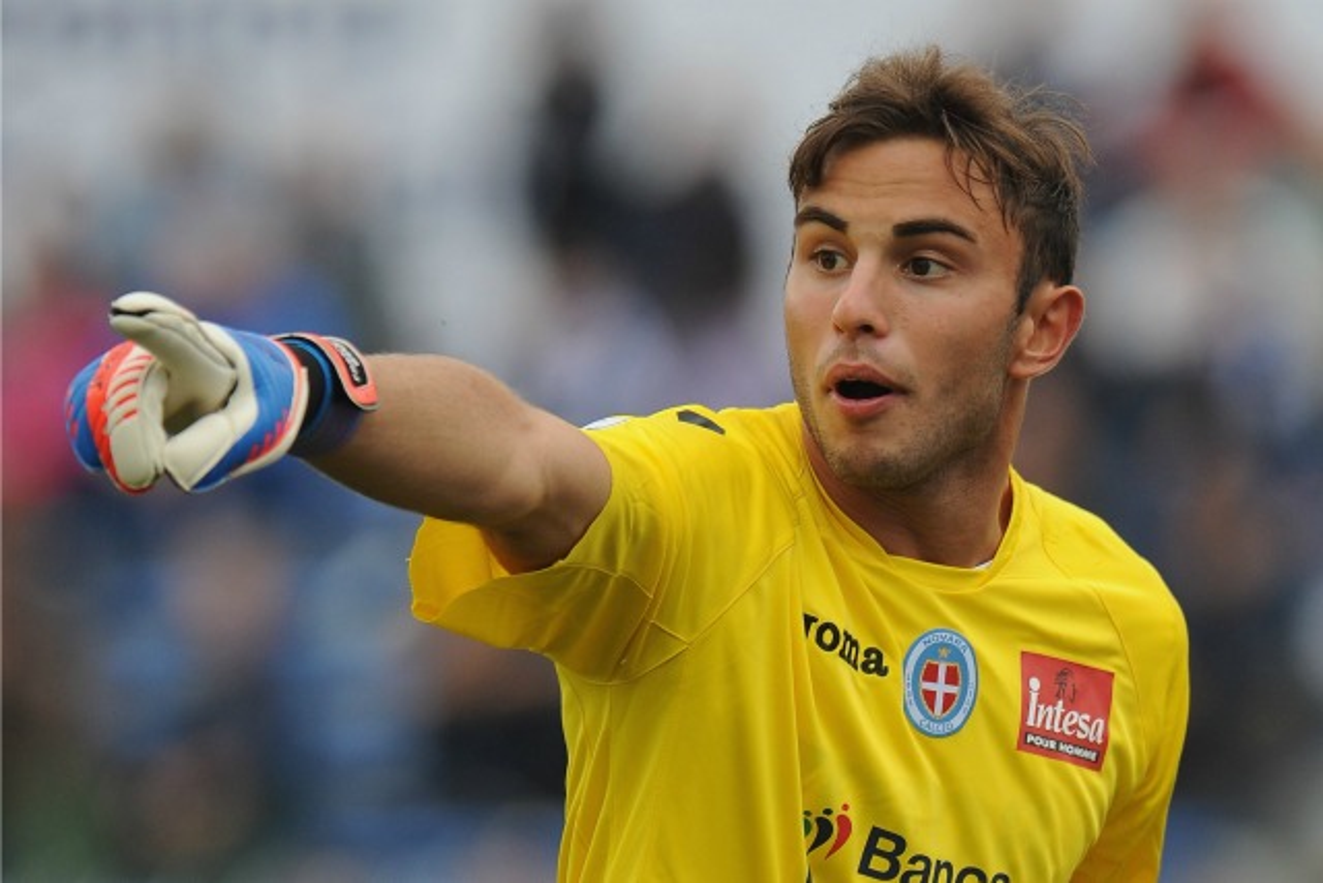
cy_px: 442
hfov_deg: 4.9
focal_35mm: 420
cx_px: 662
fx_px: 15438
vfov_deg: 3.3
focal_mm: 420
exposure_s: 1/1000
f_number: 4
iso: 640
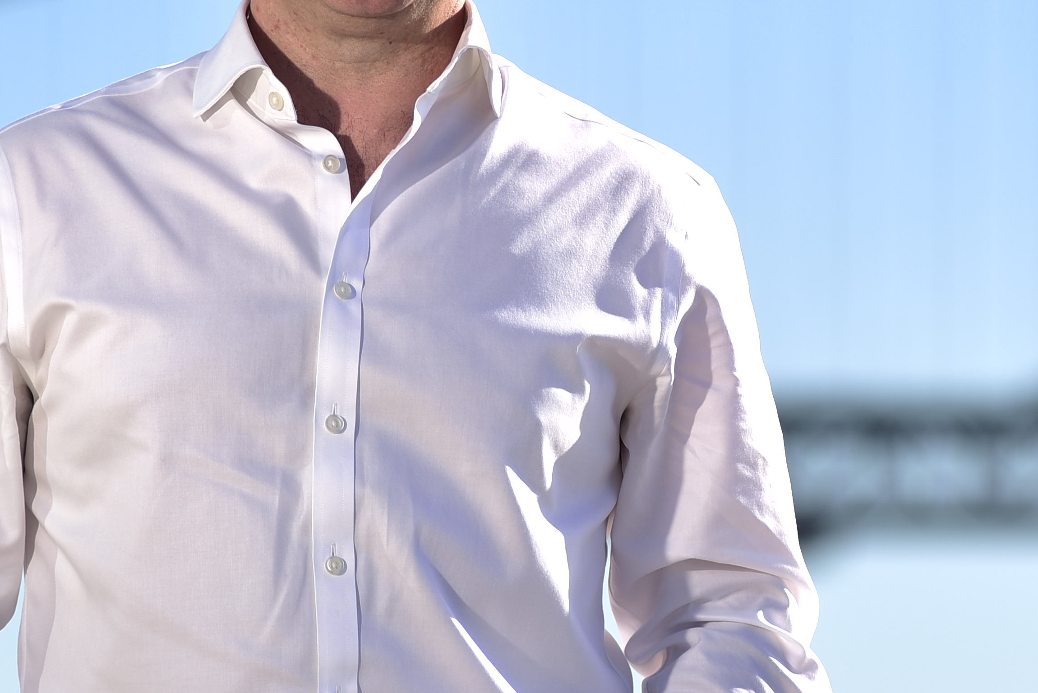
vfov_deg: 3.9
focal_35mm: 353
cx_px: 868
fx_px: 10181
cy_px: 218
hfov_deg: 5.8
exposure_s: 1/640
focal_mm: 135
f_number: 3.5
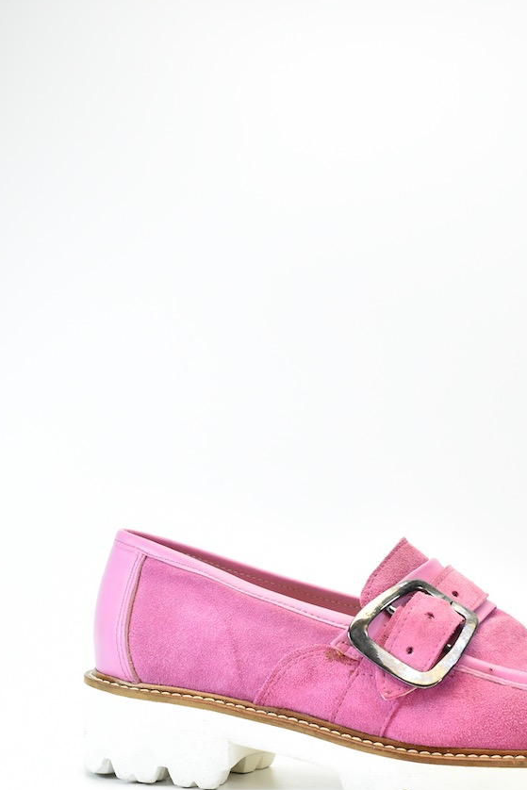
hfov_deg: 24.4
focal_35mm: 55
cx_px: 394
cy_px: 584
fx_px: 1207
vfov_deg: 35.5
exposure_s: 1/640
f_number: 5.6
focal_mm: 24
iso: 1600
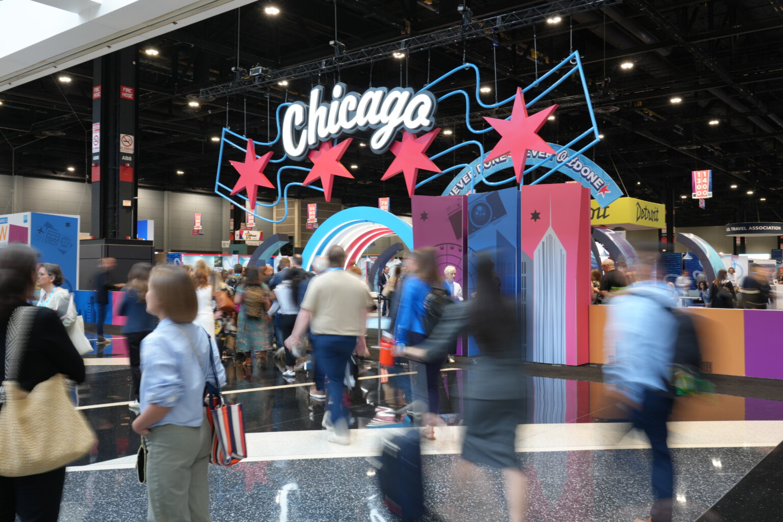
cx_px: 392
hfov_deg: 60.3
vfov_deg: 42.3
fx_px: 674
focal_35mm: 31
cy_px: 261
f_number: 10
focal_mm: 31
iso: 320
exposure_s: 1/4
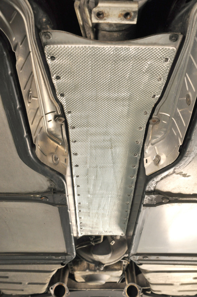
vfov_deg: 48.0
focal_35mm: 40
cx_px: 98
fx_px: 333
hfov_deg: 32.9
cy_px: 148
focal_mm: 27
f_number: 8
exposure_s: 1/60
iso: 800
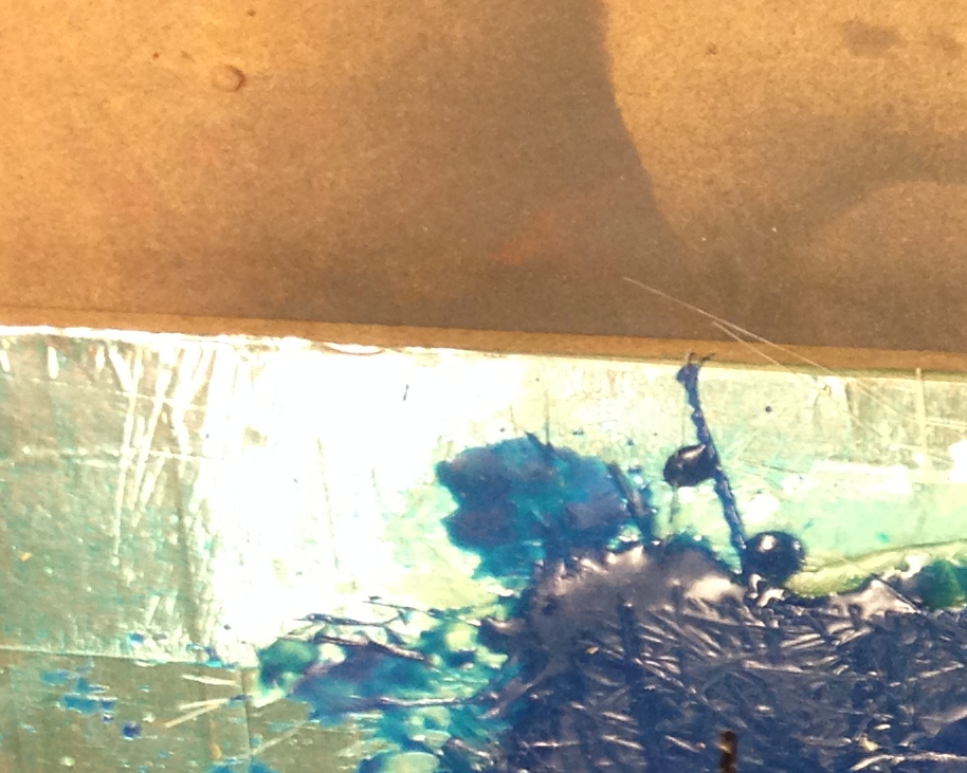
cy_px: 426
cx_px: 1637
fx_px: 3291
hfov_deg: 14.9
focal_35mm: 115
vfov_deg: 13.4
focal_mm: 4.12
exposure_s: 1/20
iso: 125
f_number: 2.4
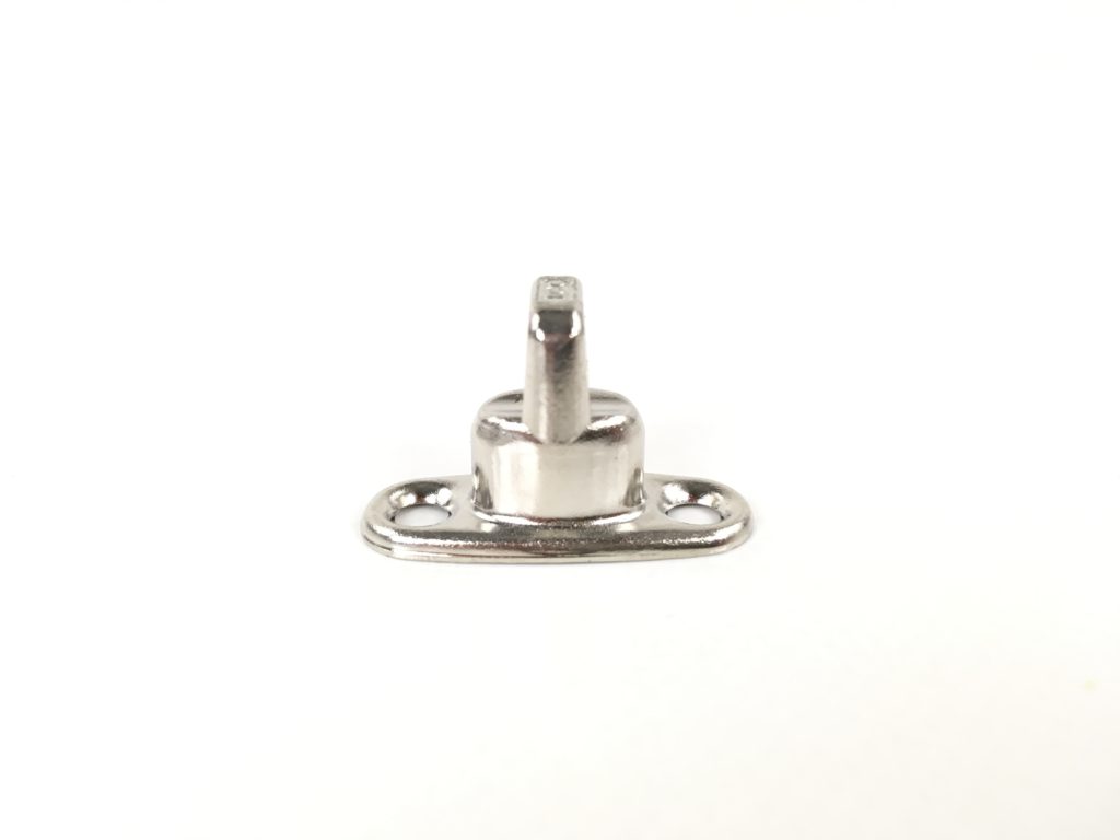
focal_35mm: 29
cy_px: 420
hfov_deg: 61.7
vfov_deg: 48.2
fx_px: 938
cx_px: 560
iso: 32
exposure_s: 1/33
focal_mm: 4.15
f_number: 2.2
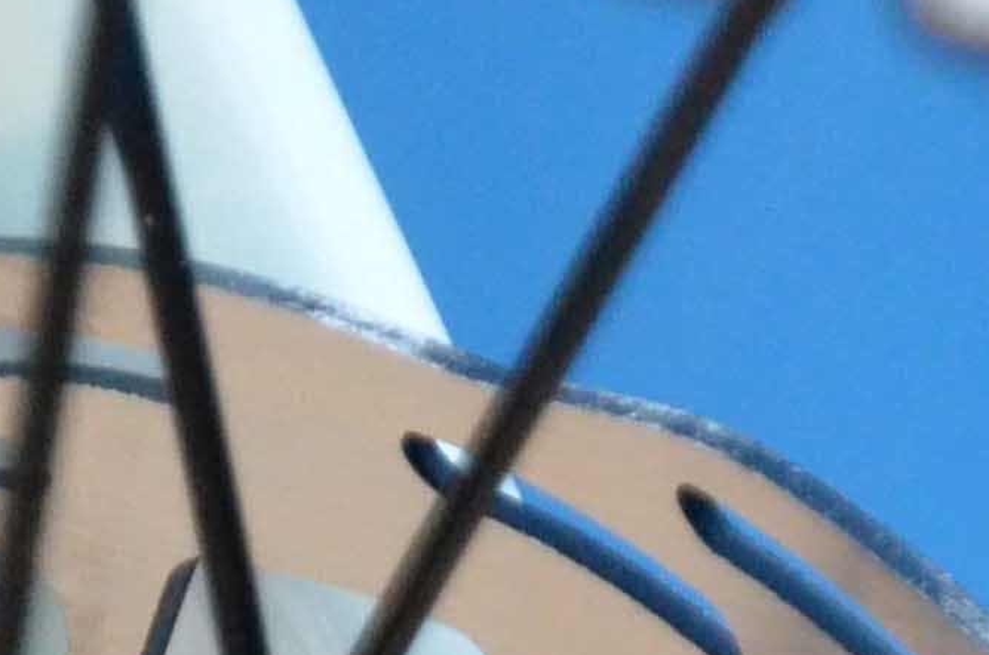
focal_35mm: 776
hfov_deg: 2.7
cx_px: 338
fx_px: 21278
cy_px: 1743
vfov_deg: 1.8
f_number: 5.6
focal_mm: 70
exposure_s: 1/200
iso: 2200
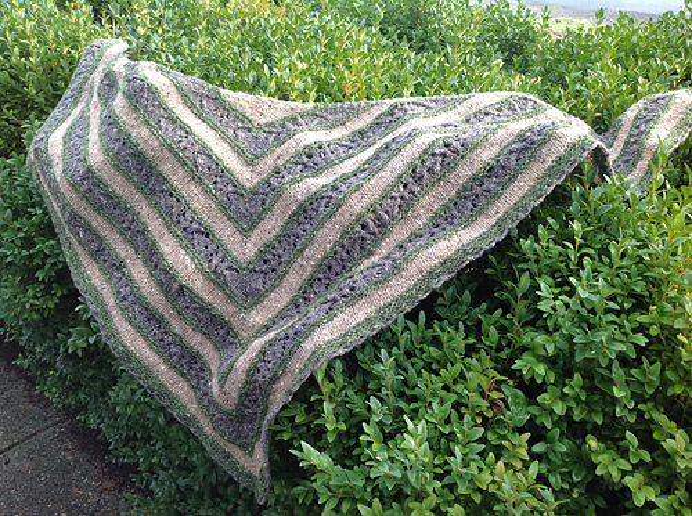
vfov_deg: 40.6
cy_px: 258
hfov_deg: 52.7
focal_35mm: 35
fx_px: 698
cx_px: 346
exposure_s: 1/130
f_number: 2.4
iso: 50
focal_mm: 4.28
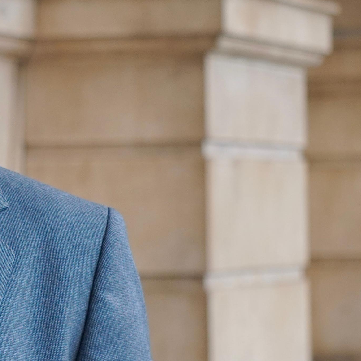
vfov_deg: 6.8
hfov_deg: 6.7
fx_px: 3039
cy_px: 216
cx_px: -166
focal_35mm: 258
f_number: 4.5
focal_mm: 55
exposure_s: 1/160
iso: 400
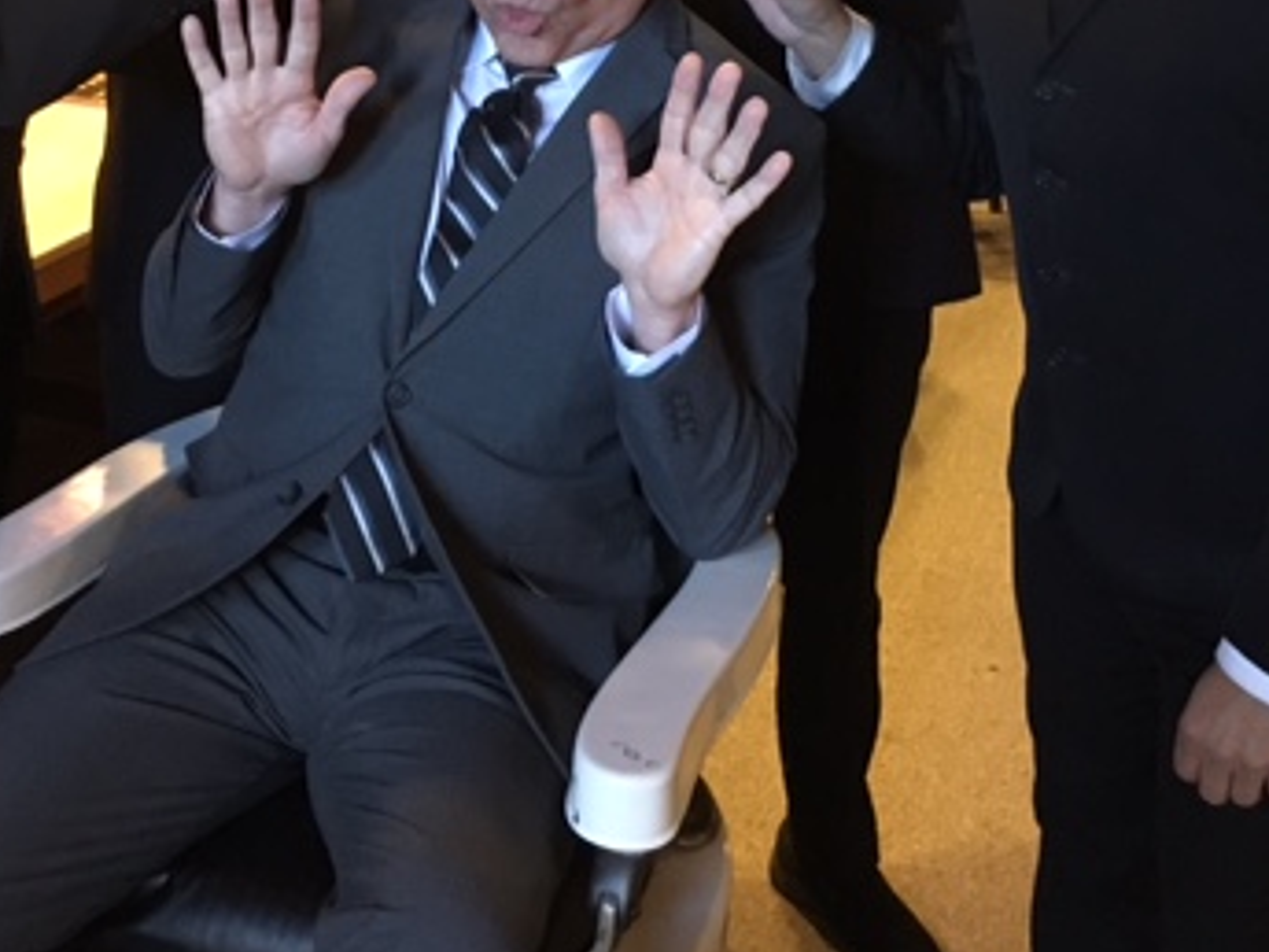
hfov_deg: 35.3
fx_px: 1980
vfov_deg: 26.2
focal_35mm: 54
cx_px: 446
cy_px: 111
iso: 250
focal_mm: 4.15
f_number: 2.2
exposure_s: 1/15
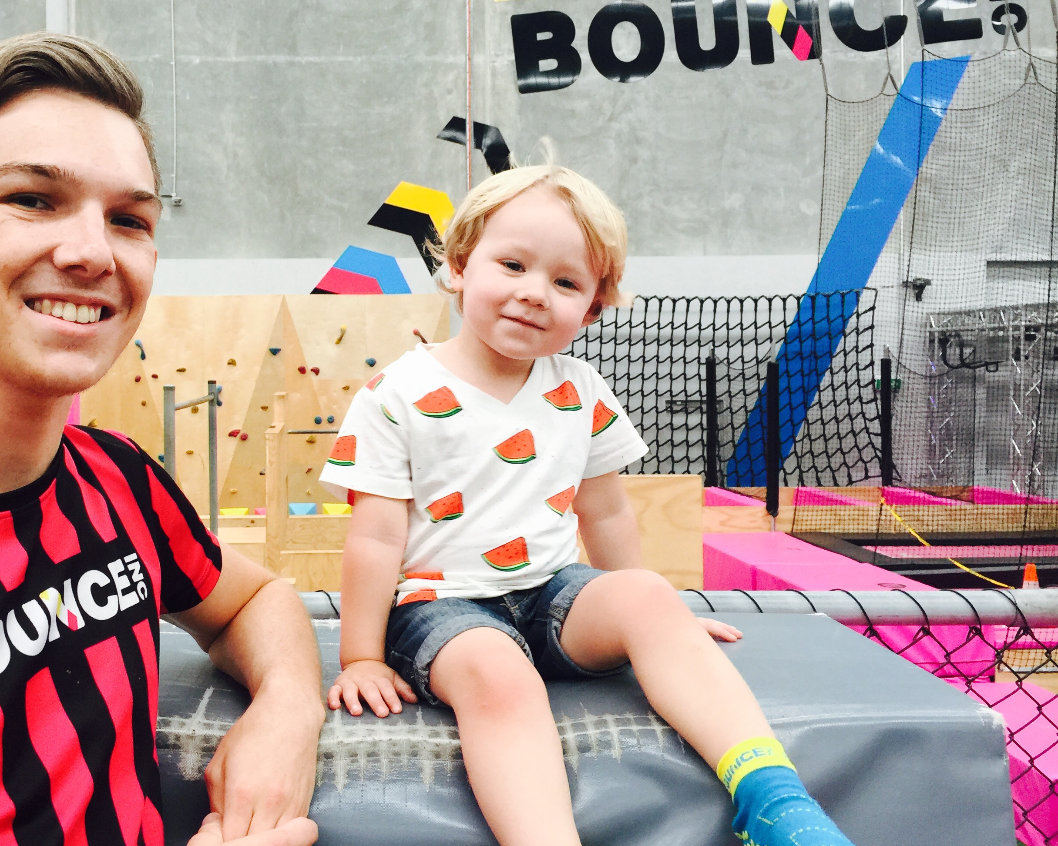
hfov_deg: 47.1
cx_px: 350
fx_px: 1190
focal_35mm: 38
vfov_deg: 39.1
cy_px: 383
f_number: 2.2
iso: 64
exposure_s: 1/33
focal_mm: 4.15
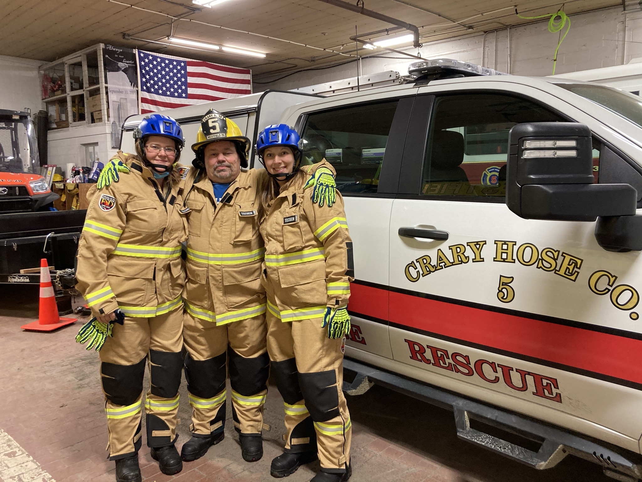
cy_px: 241
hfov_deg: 63.4
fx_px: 519
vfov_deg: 49.7
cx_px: 321
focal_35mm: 28
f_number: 1.8
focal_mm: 3.99
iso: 200
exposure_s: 1/60
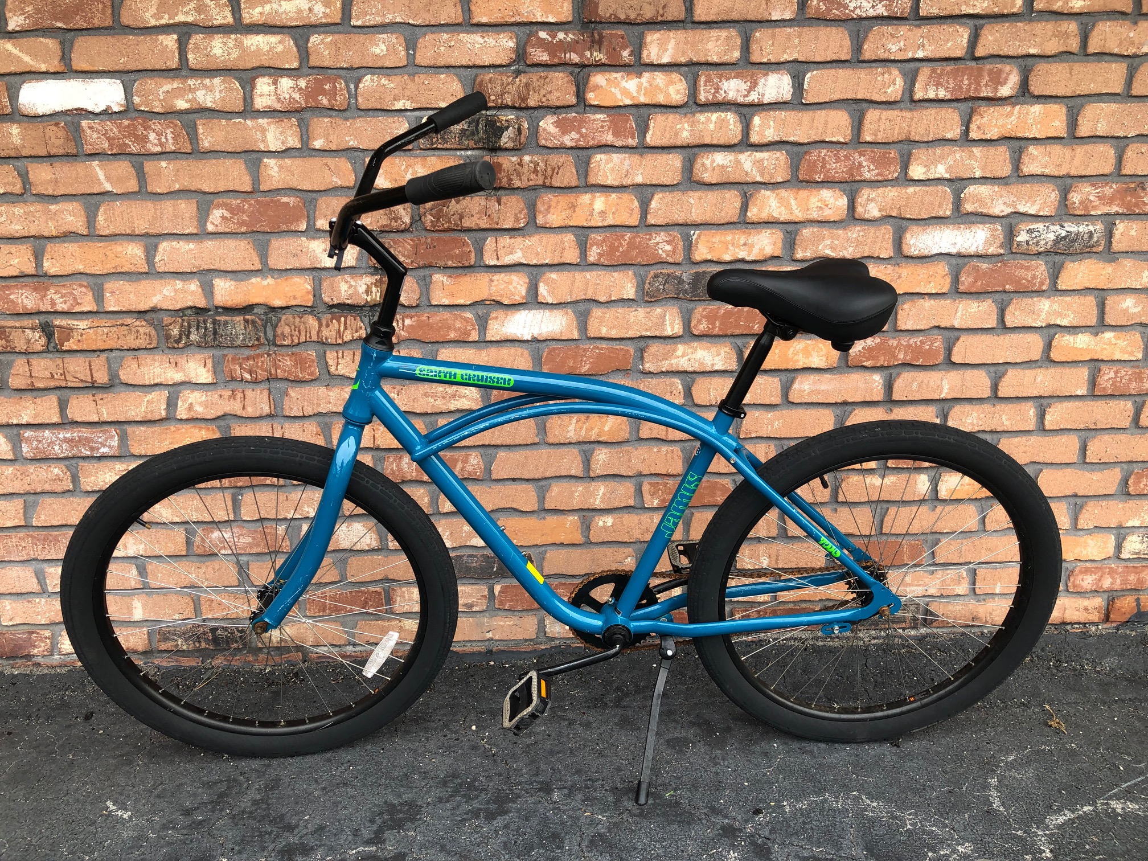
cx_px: 574
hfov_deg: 63.4
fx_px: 929
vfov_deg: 49.7
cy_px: 430
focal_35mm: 28
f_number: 1.8
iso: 20
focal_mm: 4
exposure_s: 1/165
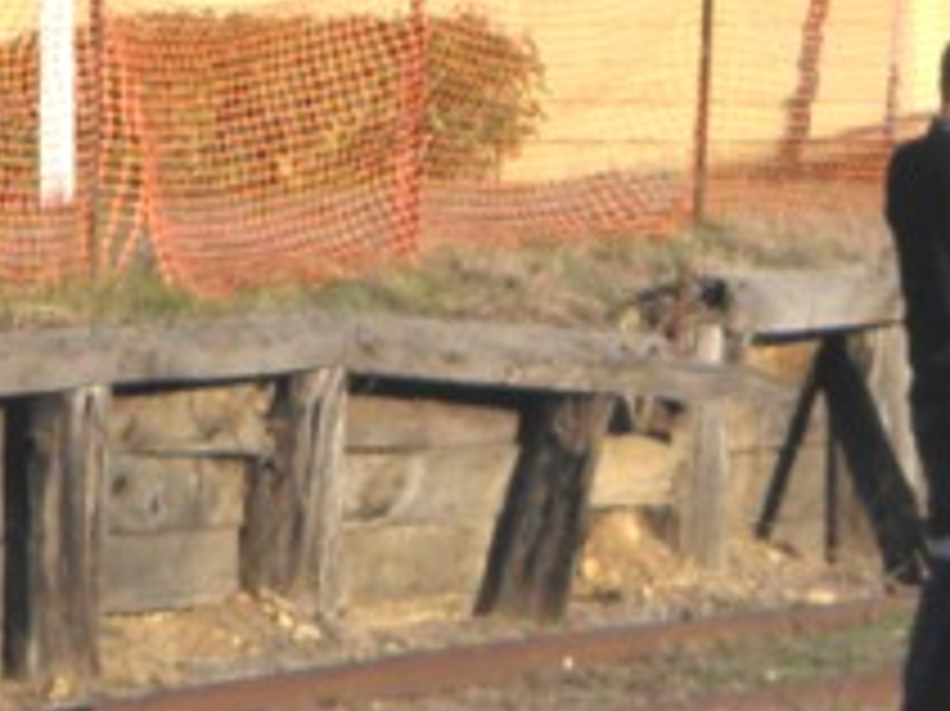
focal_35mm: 948
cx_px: 1099
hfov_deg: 2.1
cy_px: -72
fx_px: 26002
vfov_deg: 1.6
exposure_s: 1/400
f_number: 5.2
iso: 100
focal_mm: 34.9
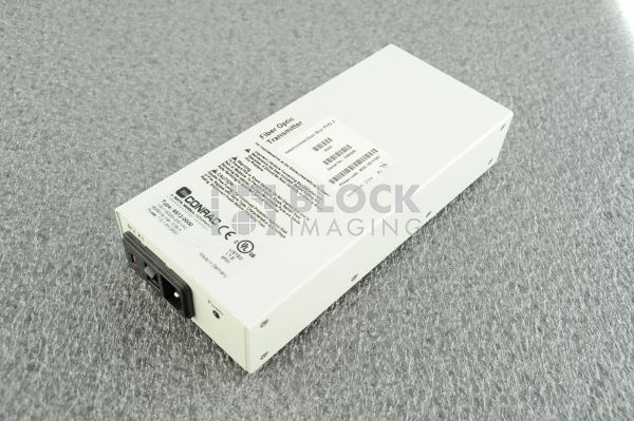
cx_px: 317
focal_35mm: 40
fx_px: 704
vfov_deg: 33.3
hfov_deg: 48.5
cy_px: 210
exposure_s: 1/125
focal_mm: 40
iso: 1600
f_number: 9
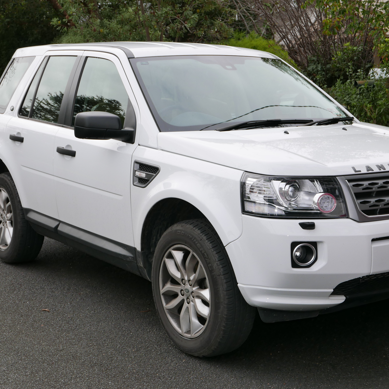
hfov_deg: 26.8
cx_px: 237
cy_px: 194
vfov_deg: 26.9
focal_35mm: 64
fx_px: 814
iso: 200
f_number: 5.6
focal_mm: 22.7
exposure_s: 1/320
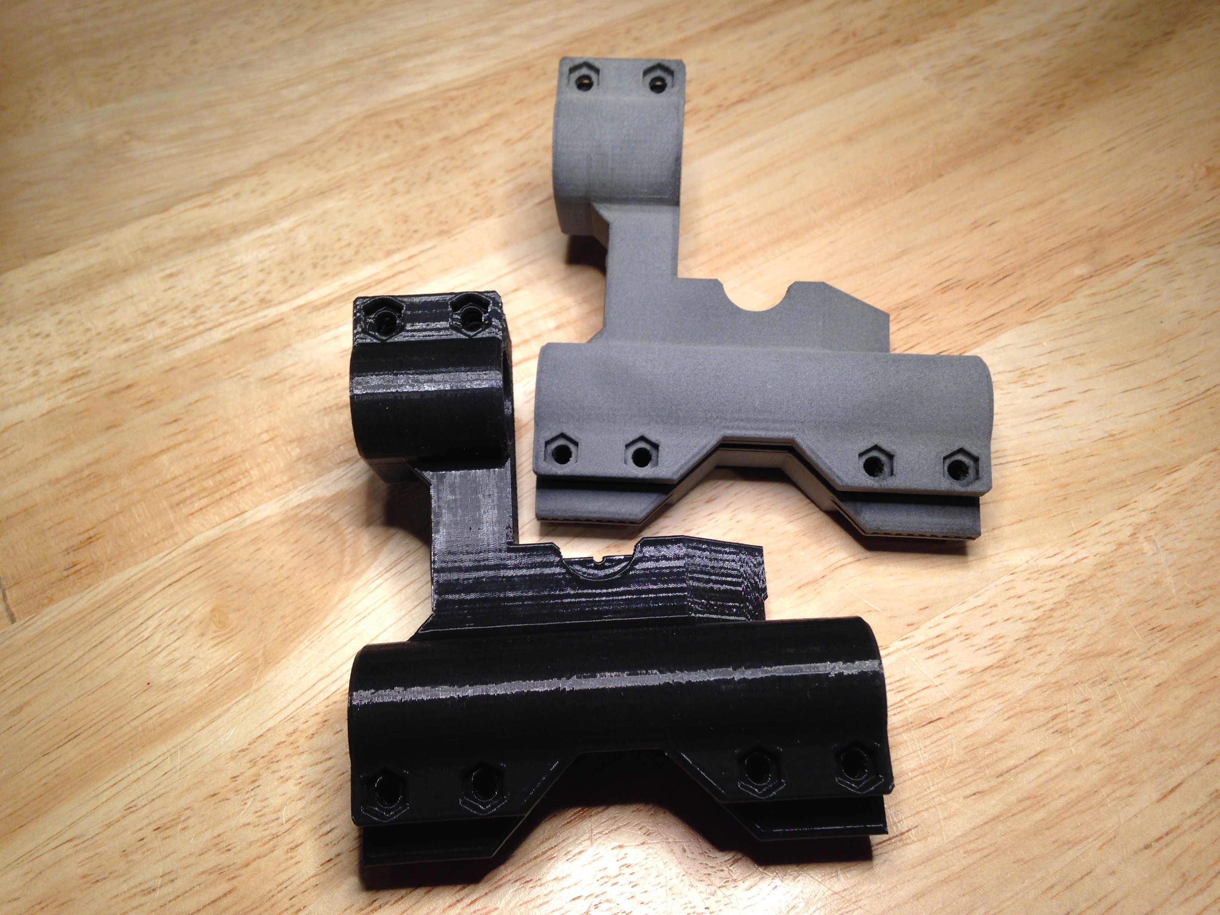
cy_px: 458
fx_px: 1163
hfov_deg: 55.4
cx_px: 610
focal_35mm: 33
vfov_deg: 42.9
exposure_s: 1/60
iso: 50
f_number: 2.4
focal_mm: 4.12
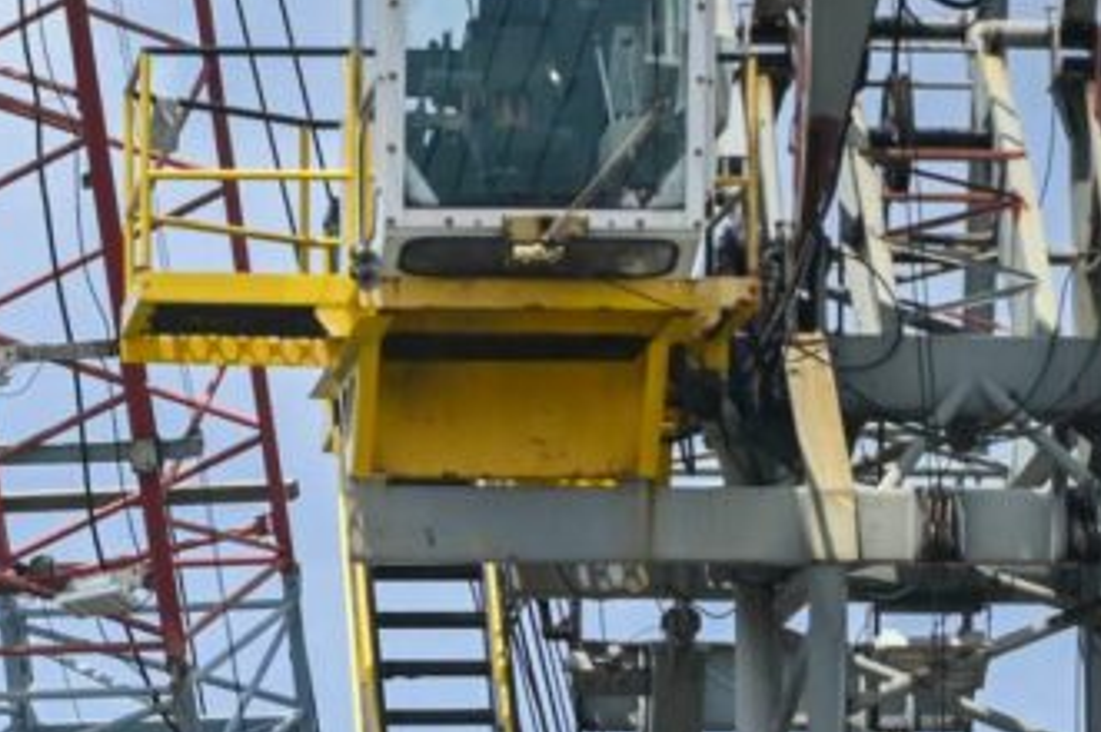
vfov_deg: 4.6
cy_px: 1354
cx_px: 146
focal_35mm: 294
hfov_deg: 7.0
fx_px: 8982
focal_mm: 70
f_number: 4
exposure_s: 1/4000
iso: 640
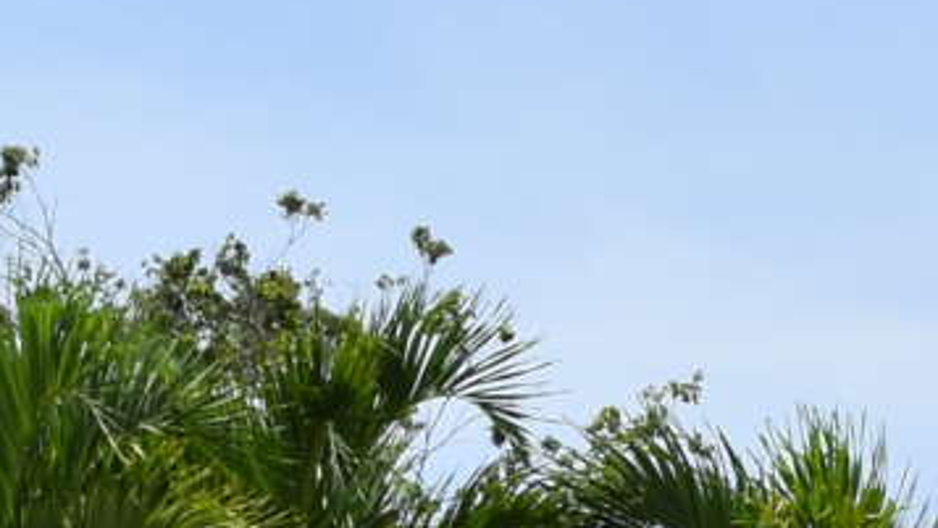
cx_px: 1151
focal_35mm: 203
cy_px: 1281
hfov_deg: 10.4
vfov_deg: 5.8
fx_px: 5050
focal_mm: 18
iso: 200
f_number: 10
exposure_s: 1/400
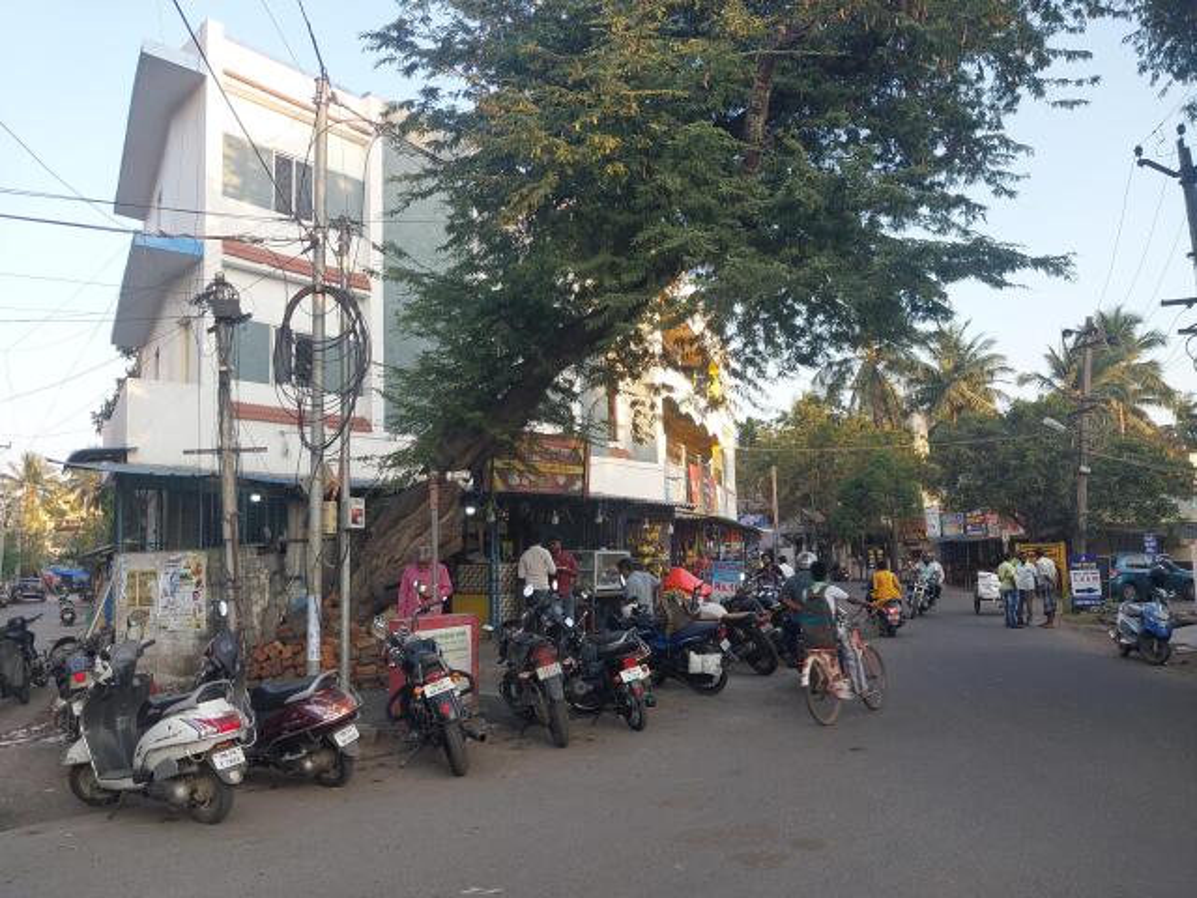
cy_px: 449
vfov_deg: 46.8
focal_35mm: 30
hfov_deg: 60.0
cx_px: 598
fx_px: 1037
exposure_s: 1/100
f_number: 1.8
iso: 20
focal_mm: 4.6
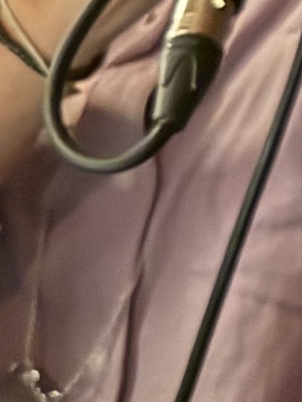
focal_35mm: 165
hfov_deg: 7.3
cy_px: -130
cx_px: 1083
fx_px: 1918
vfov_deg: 11.6
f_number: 1.78
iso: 1600
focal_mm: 6.76
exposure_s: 1/25
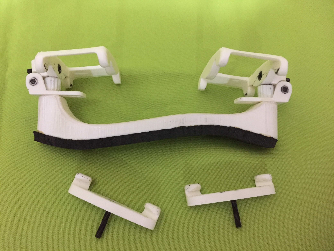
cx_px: 167
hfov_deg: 61.7
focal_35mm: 29
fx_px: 280
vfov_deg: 48.2
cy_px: 126
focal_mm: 4.15
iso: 400
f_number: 2.2
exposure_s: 1/15
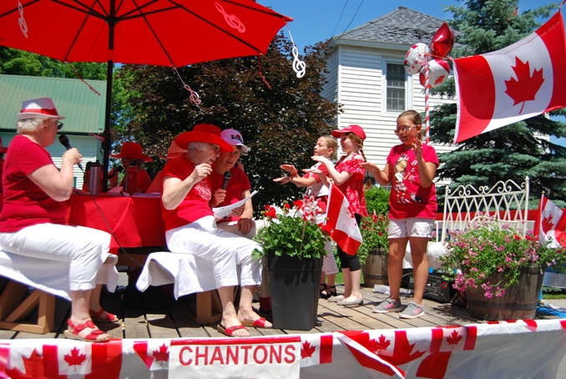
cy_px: 190
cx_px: 283
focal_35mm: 39
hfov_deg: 49.5
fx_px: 614
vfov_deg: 34.3
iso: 140
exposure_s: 1/1000
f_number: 4
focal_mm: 26
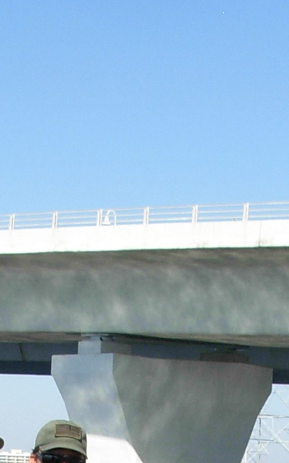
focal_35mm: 149
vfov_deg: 12.8
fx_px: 1877
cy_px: 823
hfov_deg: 8.8
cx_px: 163
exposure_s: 1/418
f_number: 4.9
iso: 79
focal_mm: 6.3
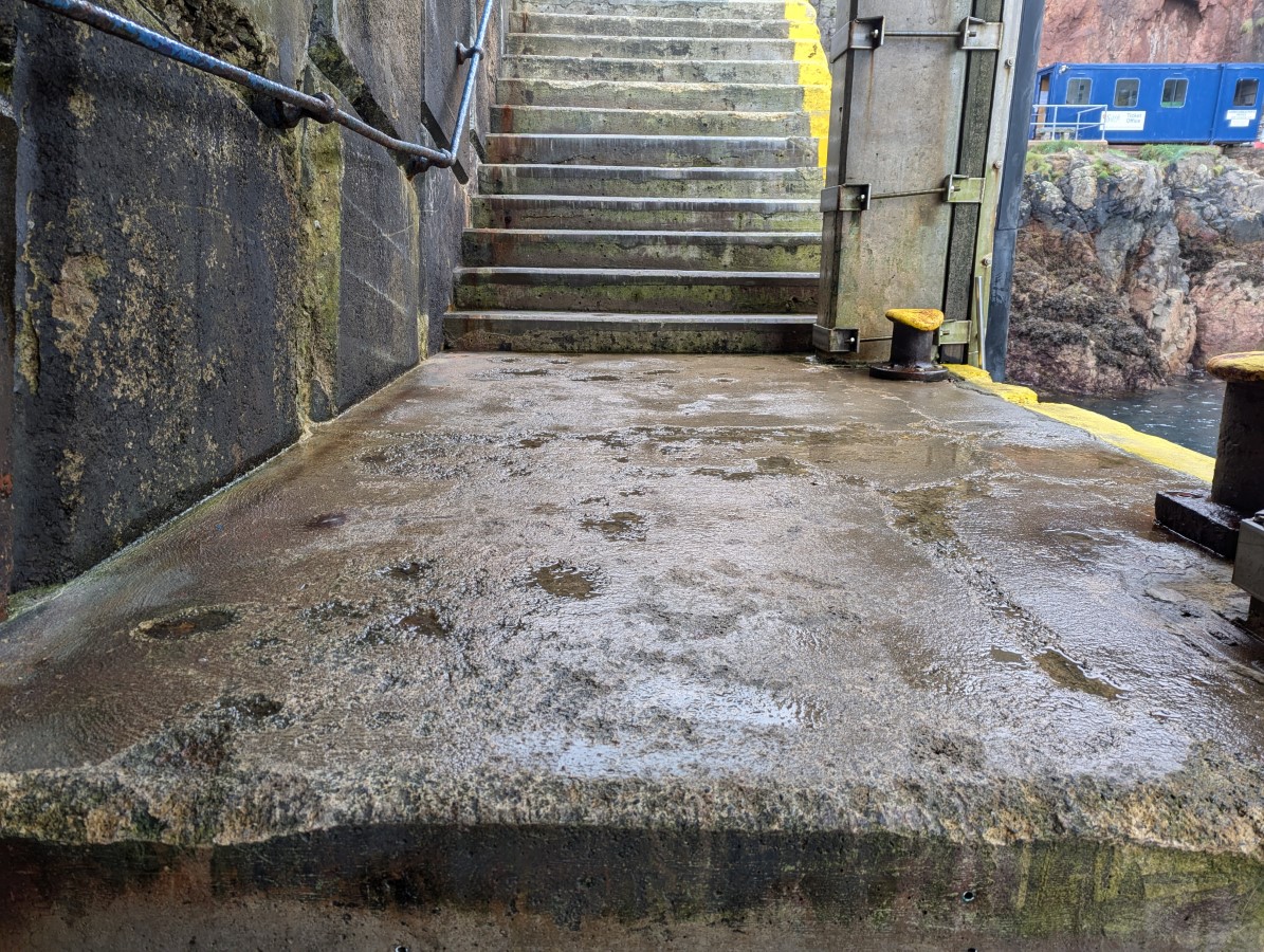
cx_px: 632
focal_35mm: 24
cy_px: 476
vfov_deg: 56.9
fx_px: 878
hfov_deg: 71.5
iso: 45
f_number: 1.85
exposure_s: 1/111
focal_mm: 6.81
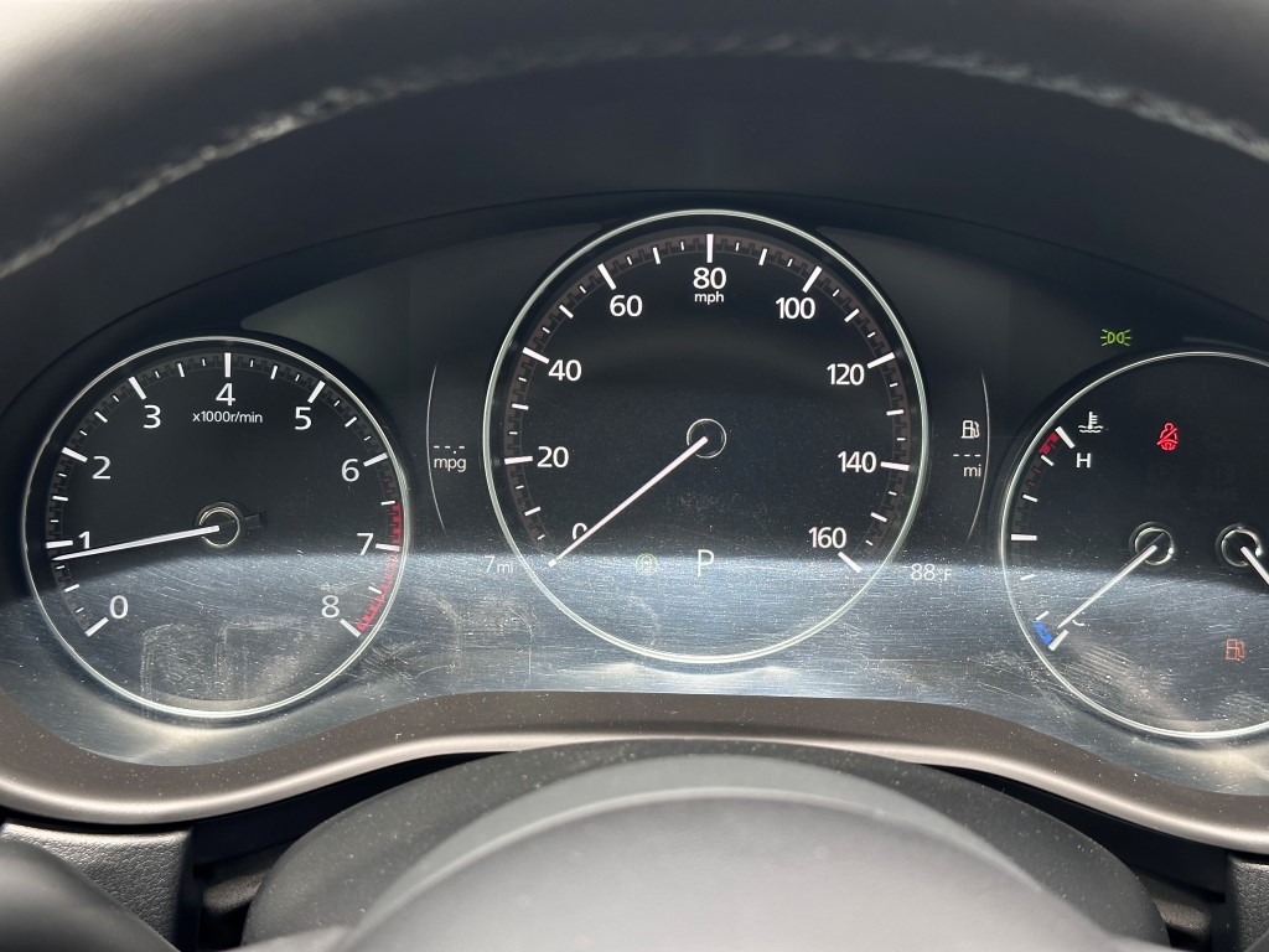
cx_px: 634
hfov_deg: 39.7
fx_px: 1760
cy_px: 476
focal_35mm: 48
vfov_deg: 30.3
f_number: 1.78
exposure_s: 1/172
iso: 64
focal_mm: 6.86
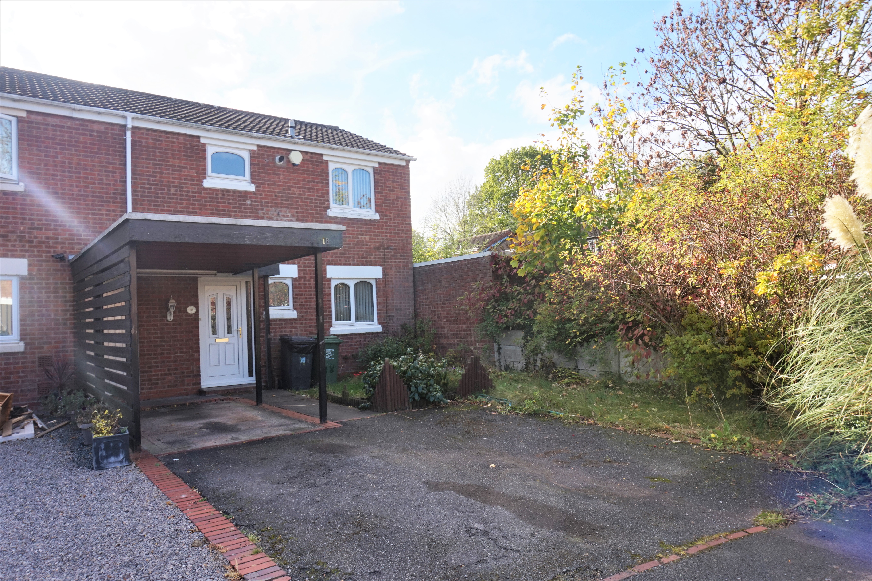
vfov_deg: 53.1
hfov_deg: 73.8
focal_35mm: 24
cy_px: 290
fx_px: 581
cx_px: 436
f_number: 10
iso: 100
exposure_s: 1/80
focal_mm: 16
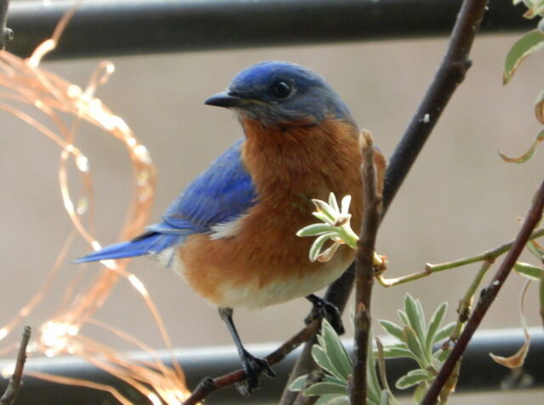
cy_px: 202
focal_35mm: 720
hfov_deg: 2.8
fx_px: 11281
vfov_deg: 2.1
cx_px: 272
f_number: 6.9
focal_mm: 128
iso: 400
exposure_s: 1/60
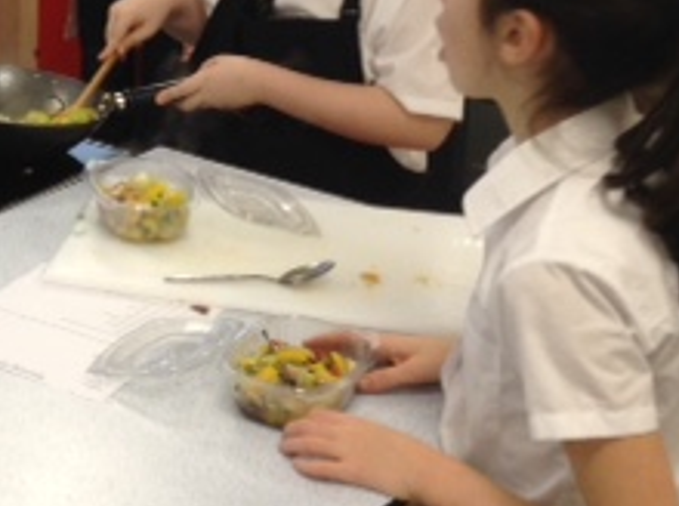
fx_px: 1879
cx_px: -250
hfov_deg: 18.7
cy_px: 83
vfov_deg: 15.2
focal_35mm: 96
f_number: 2.4
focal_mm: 3.3
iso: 32
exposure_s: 1/24
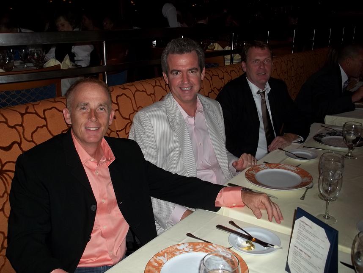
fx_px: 346
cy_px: 136
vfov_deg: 43.0
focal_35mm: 33
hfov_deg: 55.3
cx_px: 182
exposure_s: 1/30
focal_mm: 5.9
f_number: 3.3
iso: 64
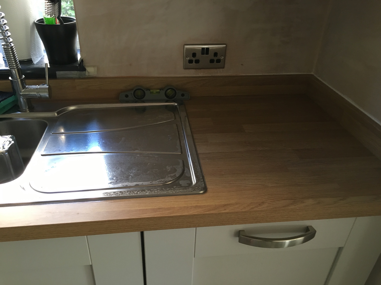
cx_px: 190
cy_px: 142
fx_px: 319
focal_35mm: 29
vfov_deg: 48.2
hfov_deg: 61.7
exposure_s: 1/33
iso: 125
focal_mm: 4.15
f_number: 2.2
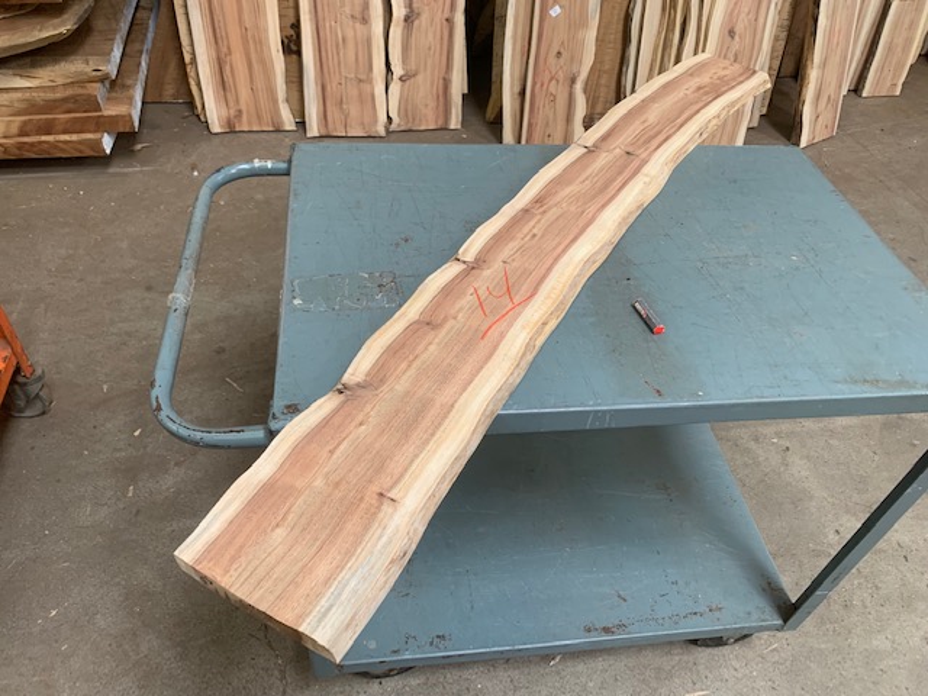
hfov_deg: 67.3
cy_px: 348
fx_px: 697
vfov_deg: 53.1
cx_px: 464
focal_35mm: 26
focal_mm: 4.25
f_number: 1.8
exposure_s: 1/60
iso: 125
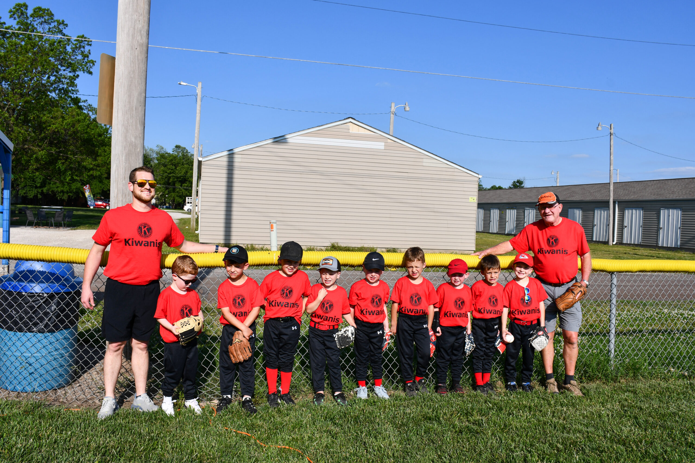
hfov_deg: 67.4
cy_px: 232
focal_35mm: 27
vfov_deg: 47.9
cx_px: 348
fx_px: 521
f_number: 9
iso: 100
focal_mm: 18
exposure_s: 1/320
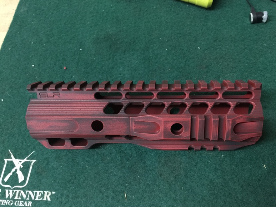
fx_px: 239
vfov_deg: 46.8
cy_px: 104
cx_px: 137
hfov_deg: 60.0
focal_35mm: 30
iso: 100
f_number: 2.2
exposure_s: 1/8
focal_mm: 4.15
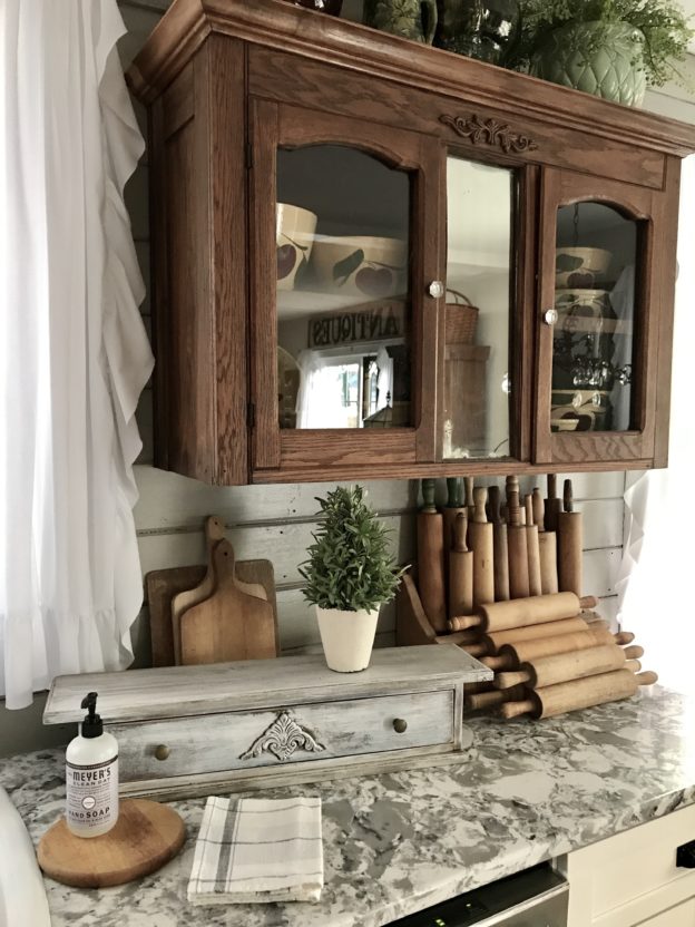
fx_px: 750
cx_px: 348
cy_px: 464
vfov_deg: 63.4
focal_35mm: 28
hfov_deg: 49.7
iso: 100
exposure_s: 1/12
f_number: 1.8
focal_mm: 3.99
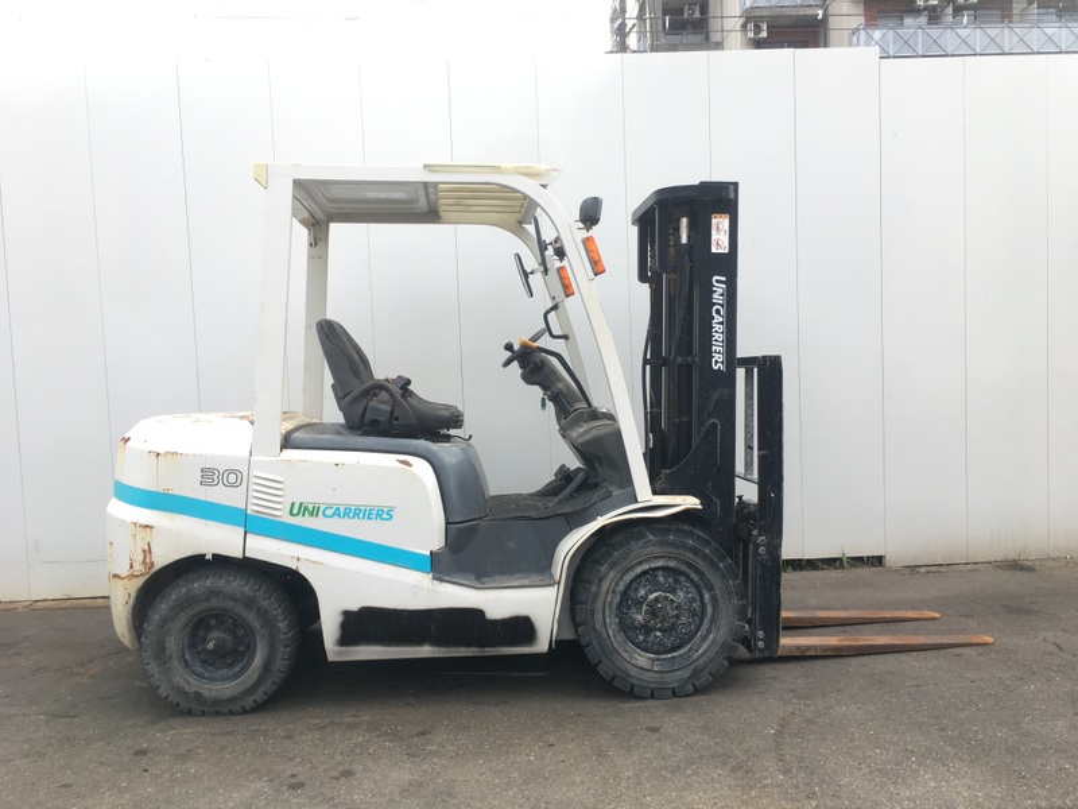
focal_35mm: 29
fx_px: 903
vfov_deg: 48.2
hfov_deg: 61.7
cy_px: 404
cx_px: 539
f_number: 2.2
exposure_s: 1/120
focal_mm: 4.15
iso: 32
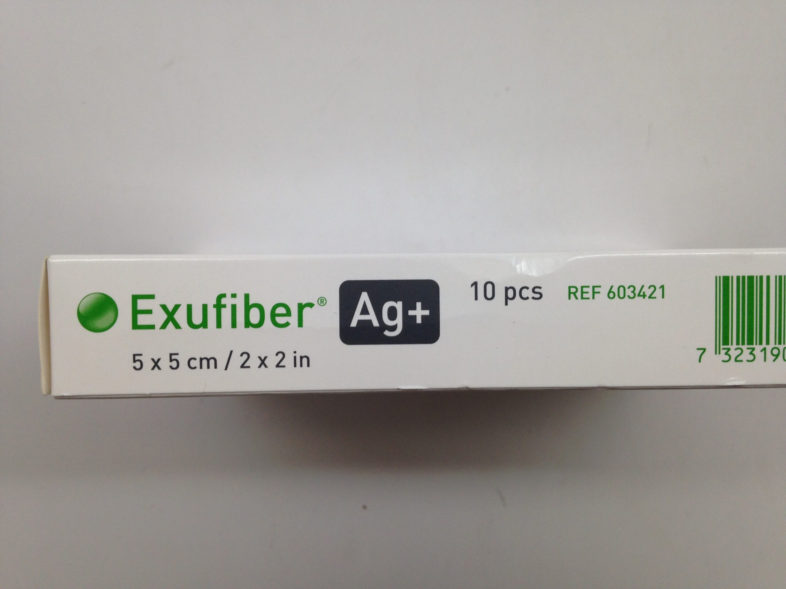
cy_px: 294
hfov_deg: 55.4
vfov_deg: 42.9
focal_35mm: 33
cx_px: 393
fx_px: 749
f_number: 2.4
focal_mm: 4.12
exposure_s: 1/60
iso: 50
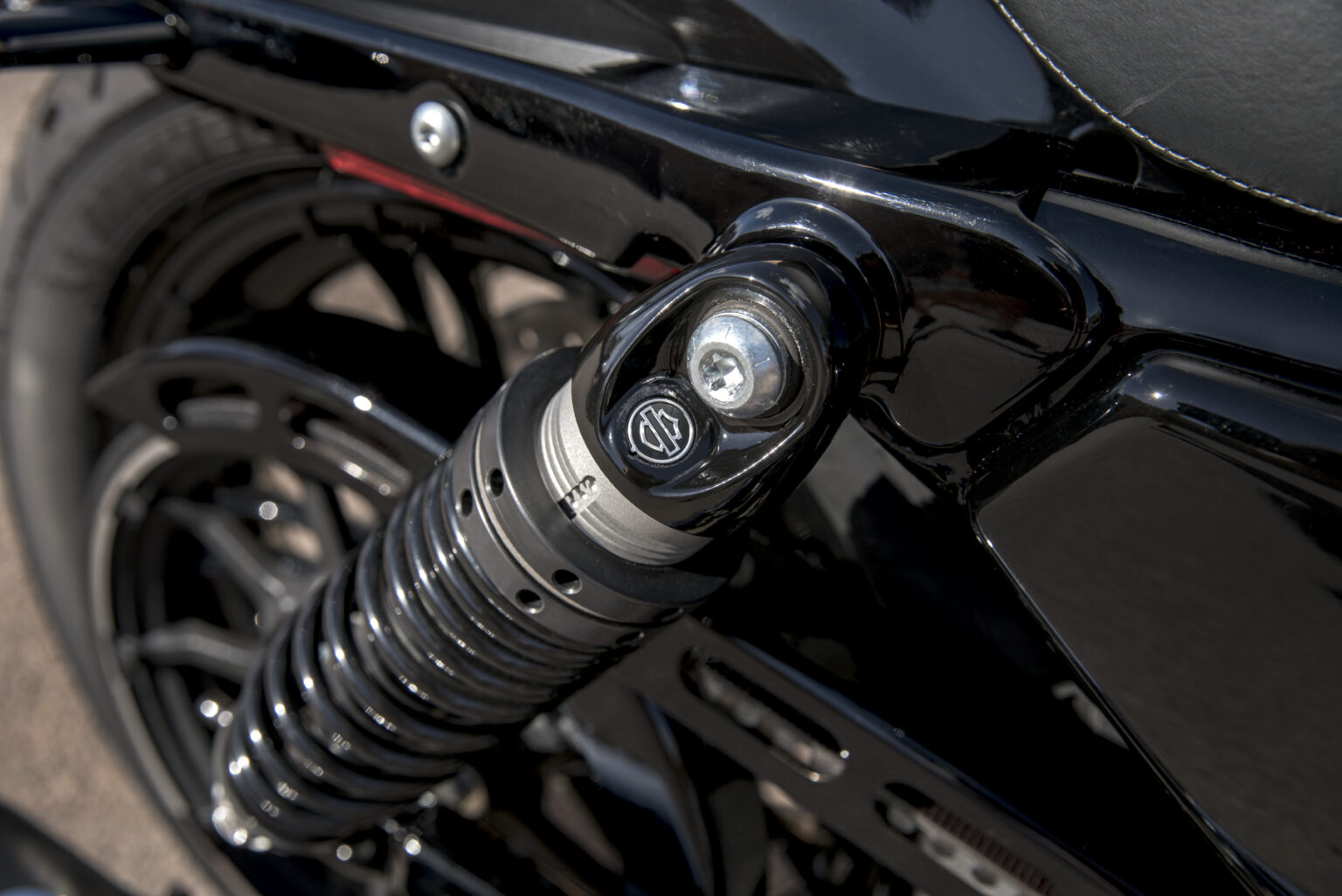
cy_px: 448
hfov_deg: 49.5
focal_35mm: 39
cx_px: 671
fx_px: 1454
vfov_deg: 34.2
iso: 100
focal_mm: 39
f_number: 5.6
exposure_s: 1/320
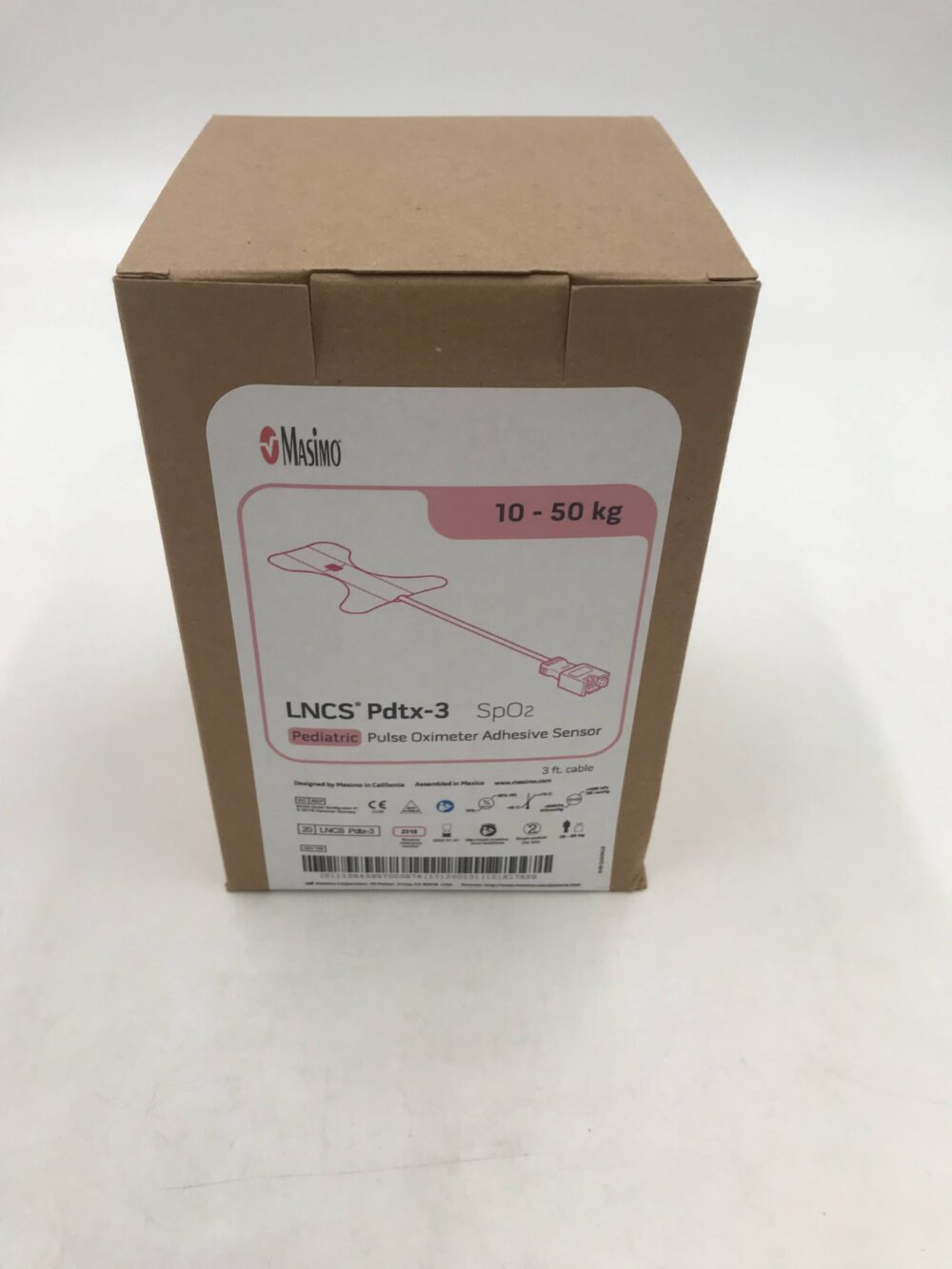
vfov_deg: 63.4
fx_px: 1027
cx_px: 476
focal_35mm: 28
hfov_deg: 49.8
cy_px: 634
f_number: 1.8
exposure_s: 1/120
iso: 32
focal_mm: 3.99
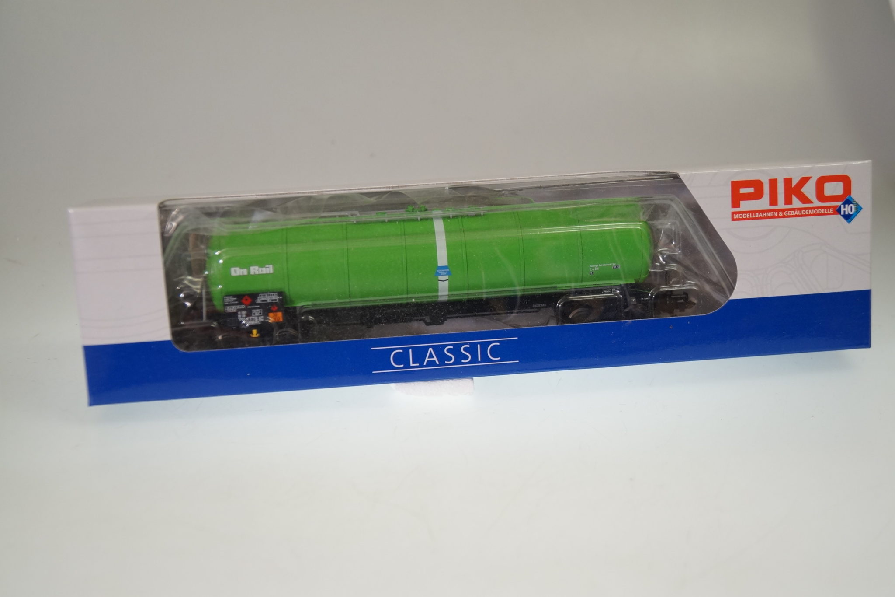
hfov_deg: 46.4
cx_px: 448
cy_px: 298
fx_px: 1044
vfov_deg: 31.9
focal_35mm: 42
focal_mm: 28
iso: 500
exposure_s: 1/160
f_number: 4.5
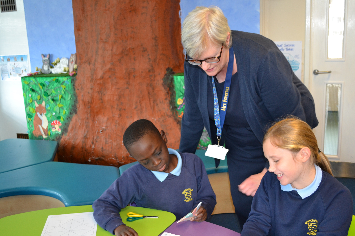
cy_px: 118
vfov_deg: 34.2
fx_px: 385
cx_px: 178
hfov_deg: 49.6
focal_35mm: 39
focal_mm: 26
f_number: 4.2
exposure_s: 1/60
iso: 800
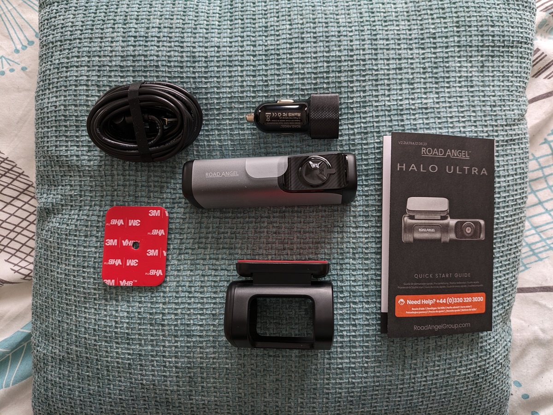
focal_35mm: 25
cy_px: 208
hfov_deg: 69.4
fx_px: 400
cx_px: 276
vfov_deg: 54.9
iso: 73
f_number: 1.89
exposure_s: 1/33.3
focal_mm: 5.43
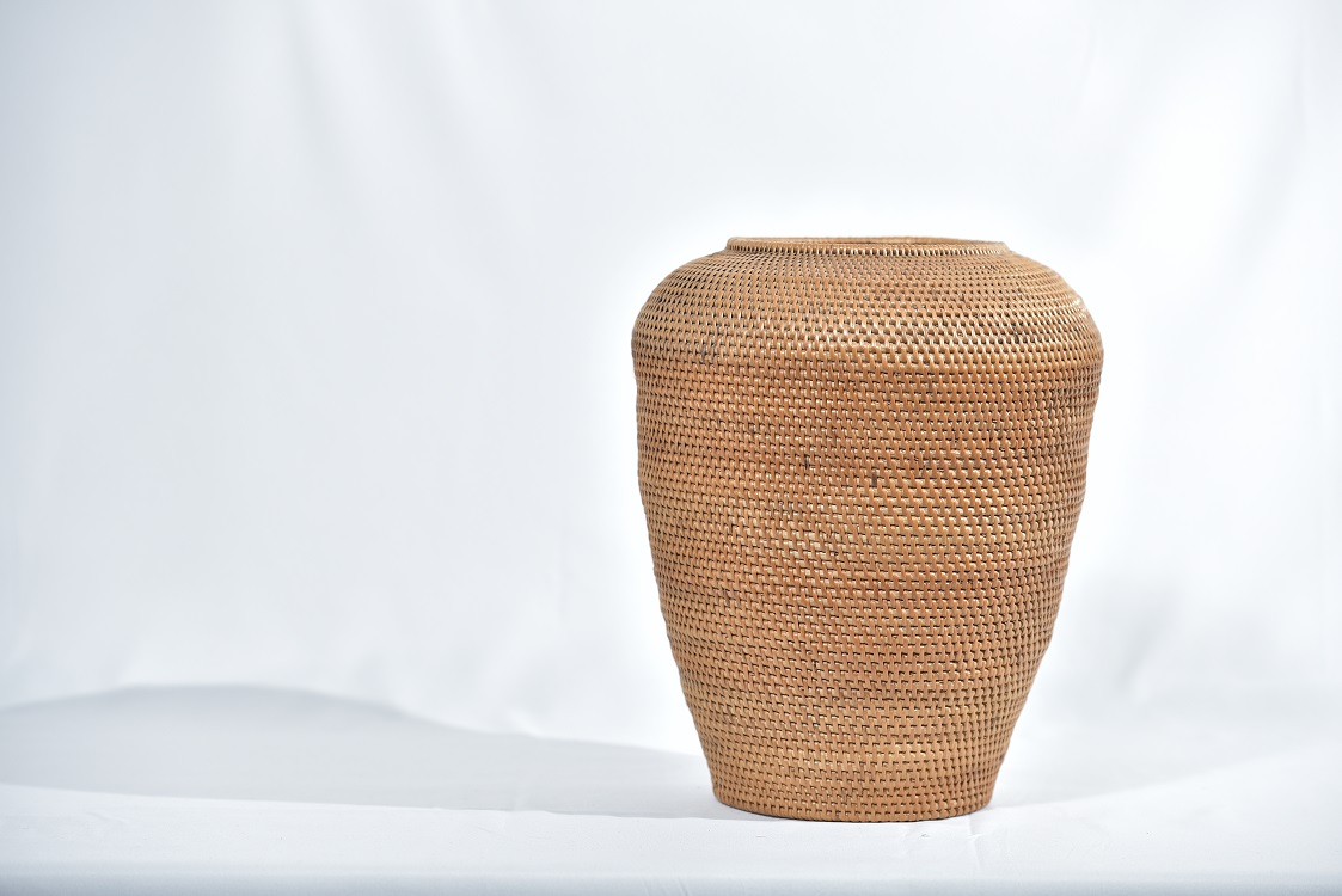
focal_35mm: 122
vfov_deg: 11.2
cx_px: 671
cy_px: 448
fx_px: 4550
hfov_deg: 16.8
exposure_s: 1/125
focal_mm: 122
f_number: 4.5
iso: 200
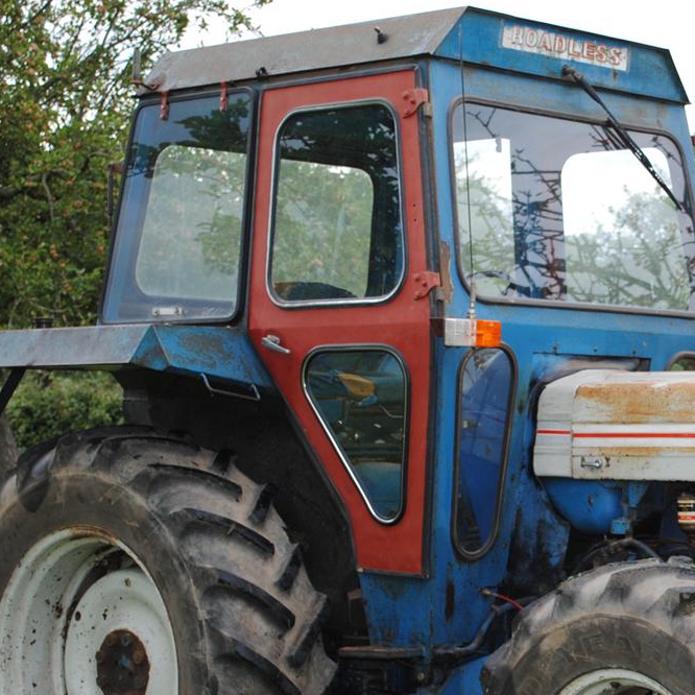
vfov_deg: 17.5
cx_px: 603
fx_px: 2249
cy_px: 499
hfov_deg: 17.4
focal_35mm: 99
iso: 160
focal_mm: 32
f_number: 4.8
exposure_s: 1/125
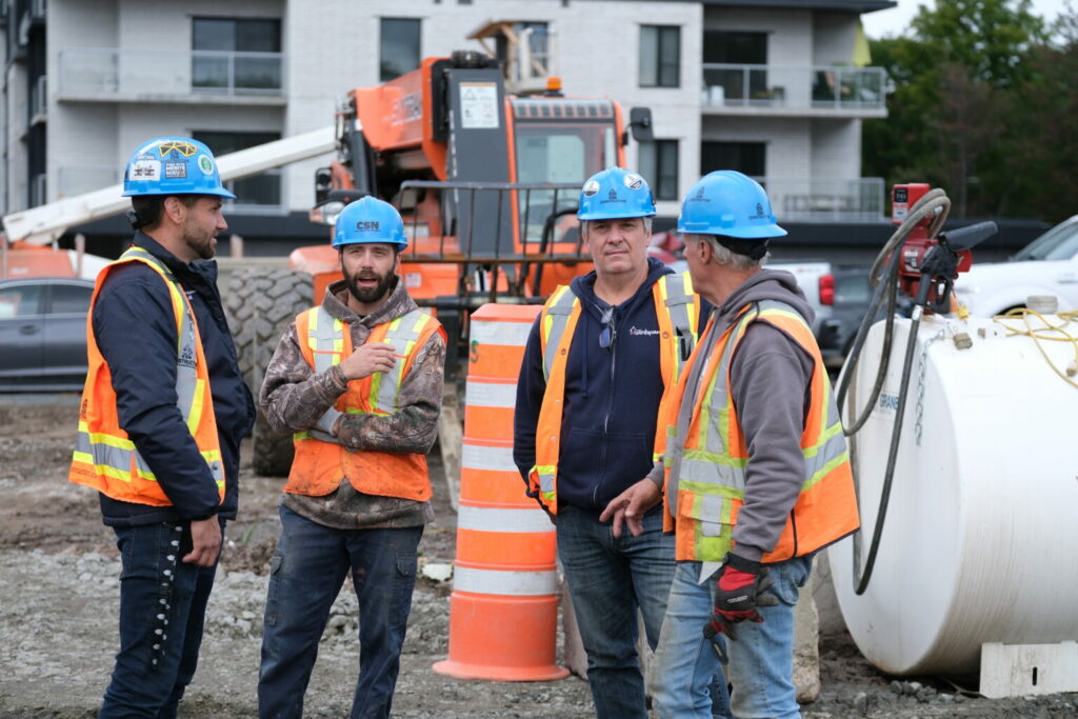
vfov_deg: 14.9
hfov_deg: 22.1
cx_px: 539
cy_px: 360
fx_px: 2755
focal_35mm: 92
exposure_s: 1/1000
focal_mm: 61
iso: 250
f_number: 2.8
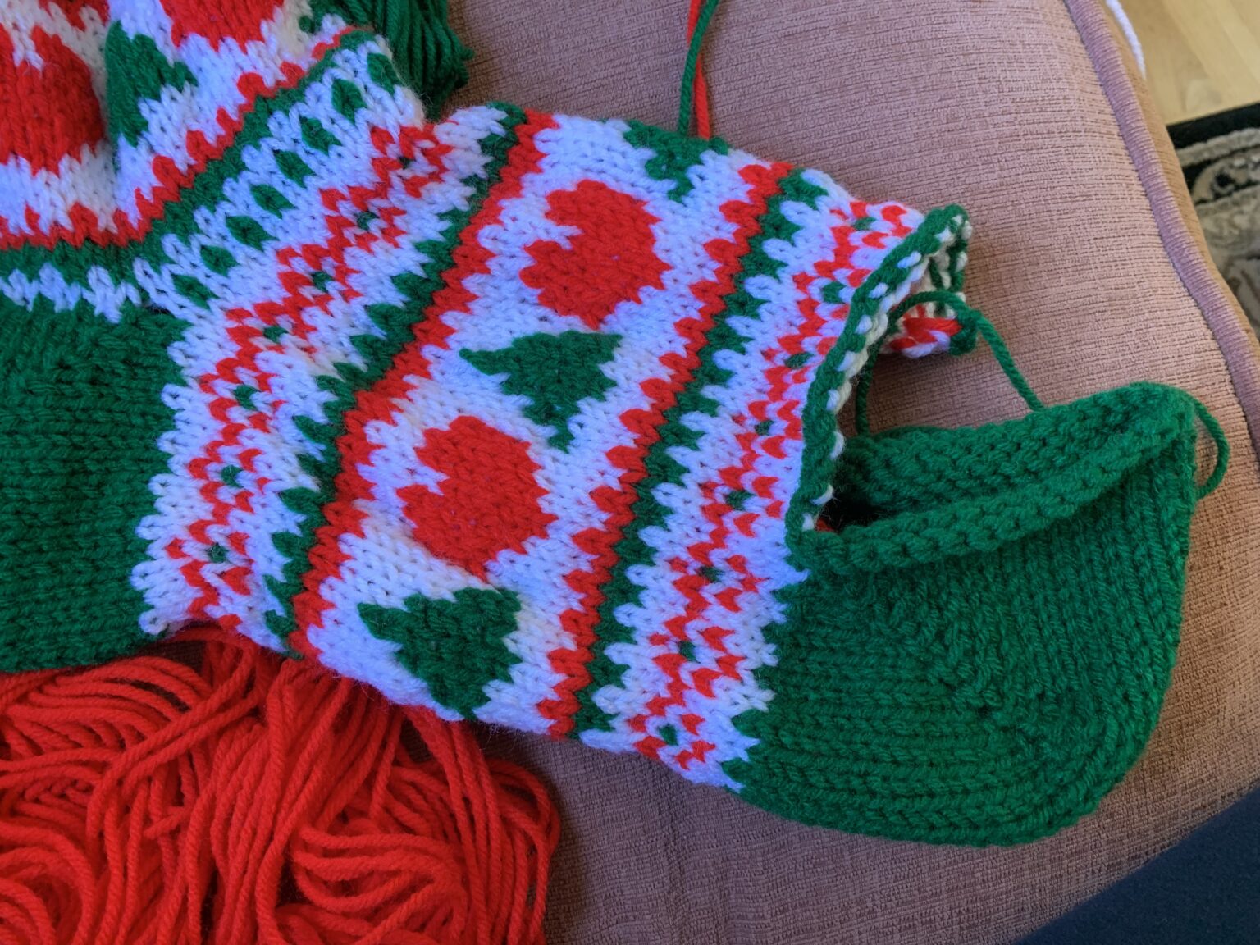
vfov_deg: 53.1
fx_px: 946
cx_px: 630
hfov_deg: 67.3
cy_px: 472
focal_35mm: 26
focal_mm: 4.25
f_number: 1.8
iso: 125
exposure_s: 1/60
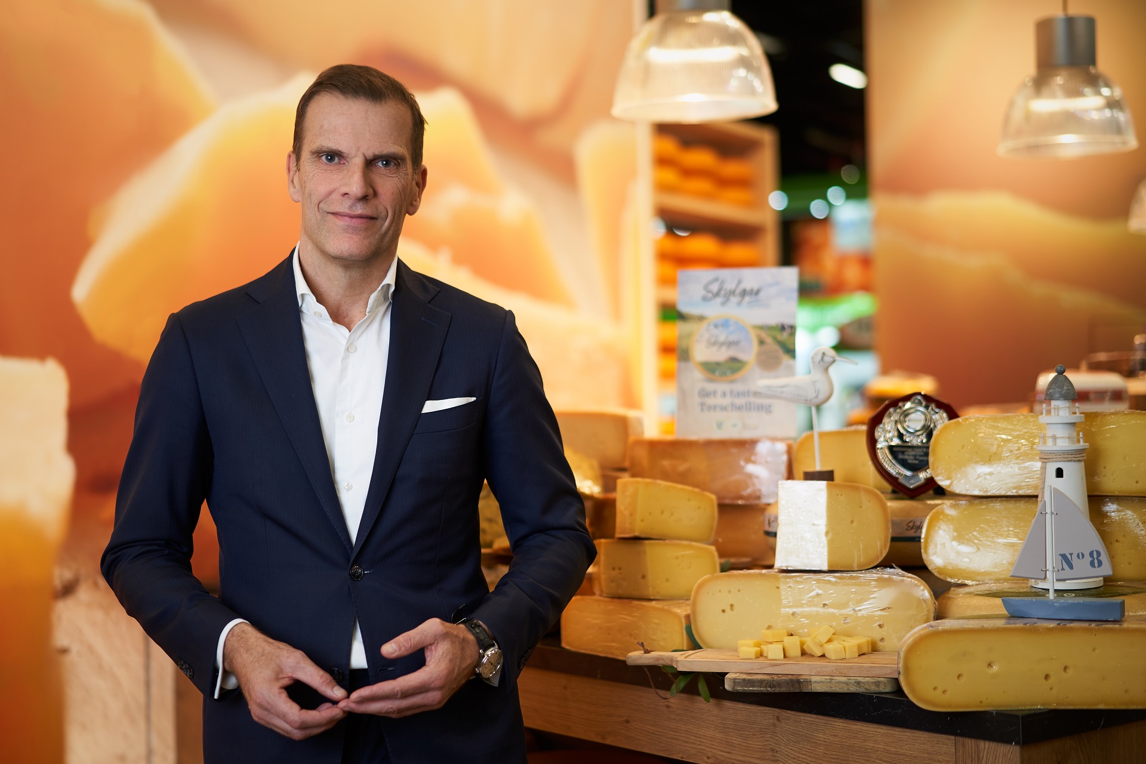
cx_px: 573
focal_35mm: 55
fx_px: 1751
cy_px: 382
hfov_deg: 36.2
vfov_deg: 24.6
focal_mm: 55
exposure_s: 1/100
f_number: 1.8
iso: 100
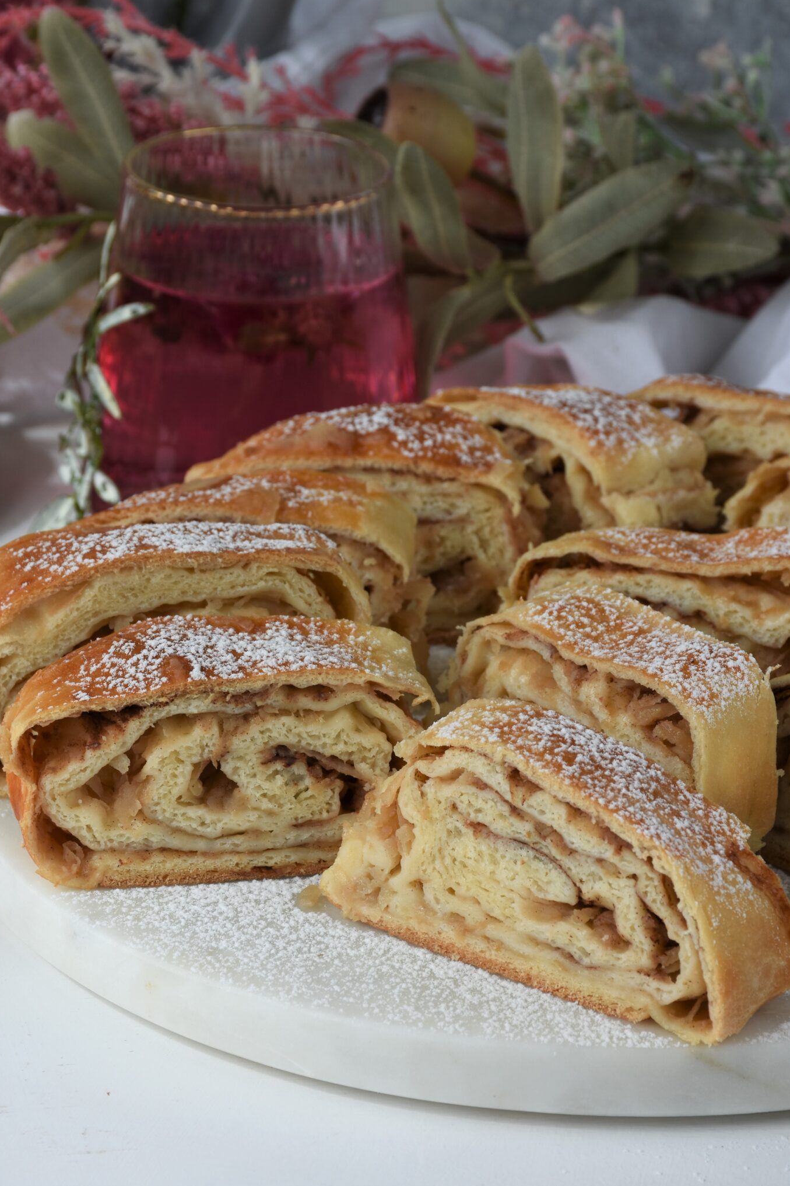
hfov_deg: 10.1
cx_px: 393
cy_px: 592
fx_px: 4477
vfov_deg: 15.1
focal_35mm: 136
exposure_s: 1/160
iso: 200
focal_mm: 90
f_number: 11
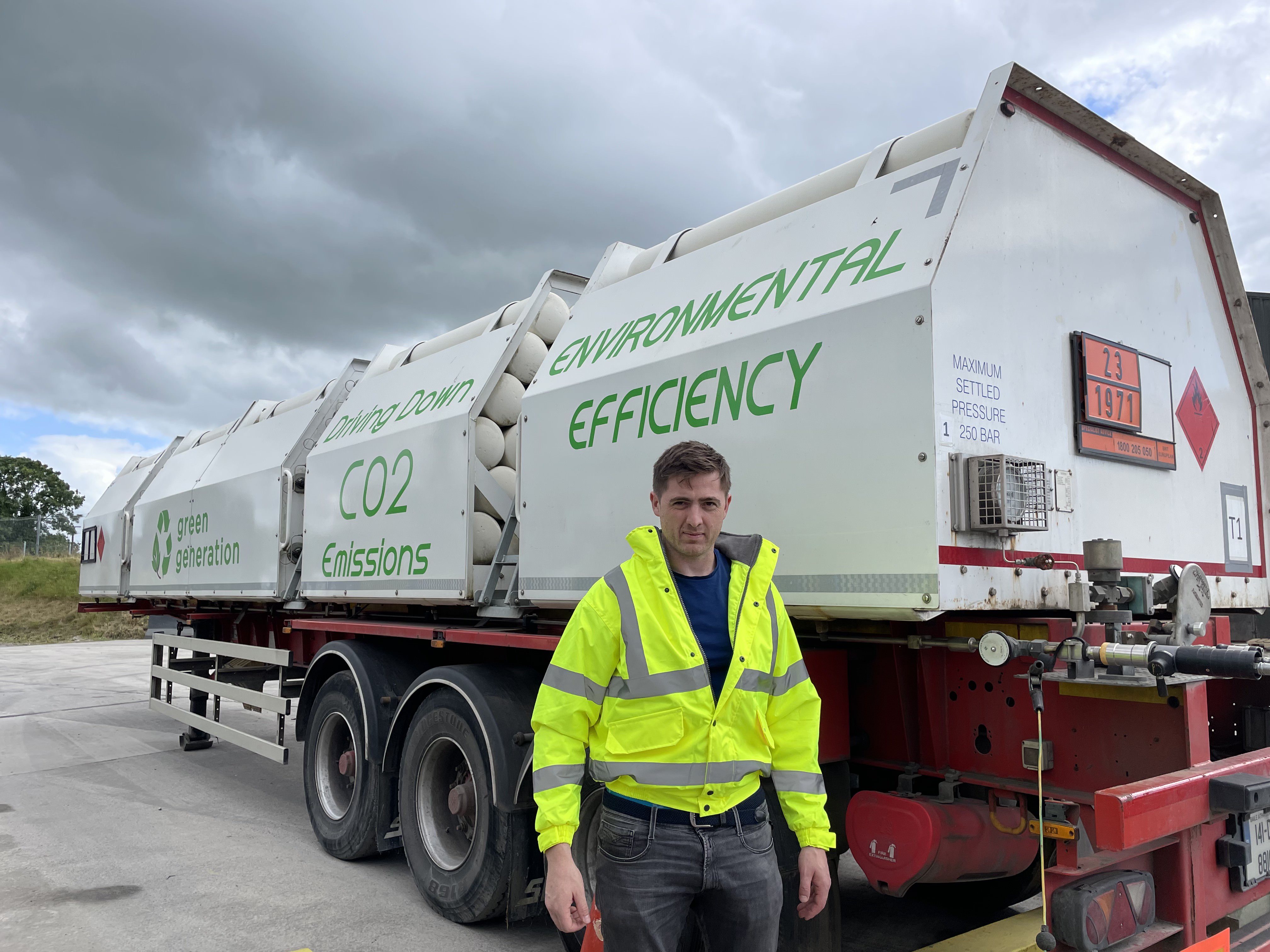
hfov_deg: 67.3
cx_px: 635
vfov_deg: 53.1
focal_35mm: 26
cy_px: 476
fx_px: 954
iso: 32
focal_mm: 4.2
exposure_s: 1/2398
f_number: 1.6
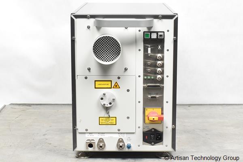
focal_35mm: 39
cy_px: 81
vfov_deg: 34.2
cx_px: 122
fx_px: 263
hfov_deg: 49.6
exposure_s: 1/200
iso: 125
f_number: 5.6
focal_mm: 26
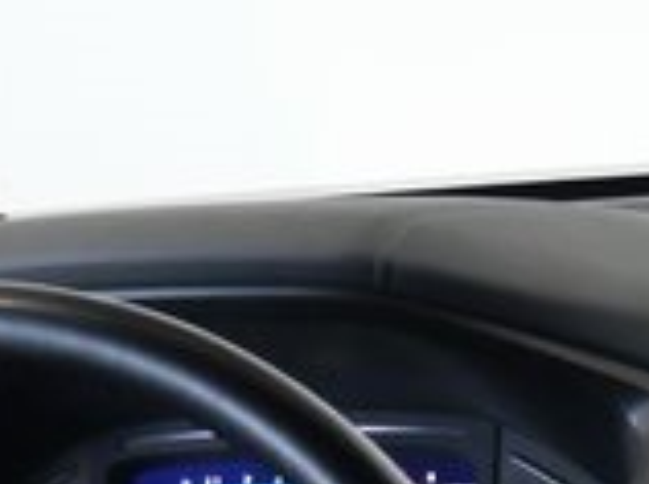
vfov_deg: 9.3
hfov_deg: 11.5
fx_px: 2920
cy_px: 689
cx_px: 1261
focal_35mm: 156
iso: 1600
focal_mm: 12
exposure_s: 1/60
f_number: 3.5
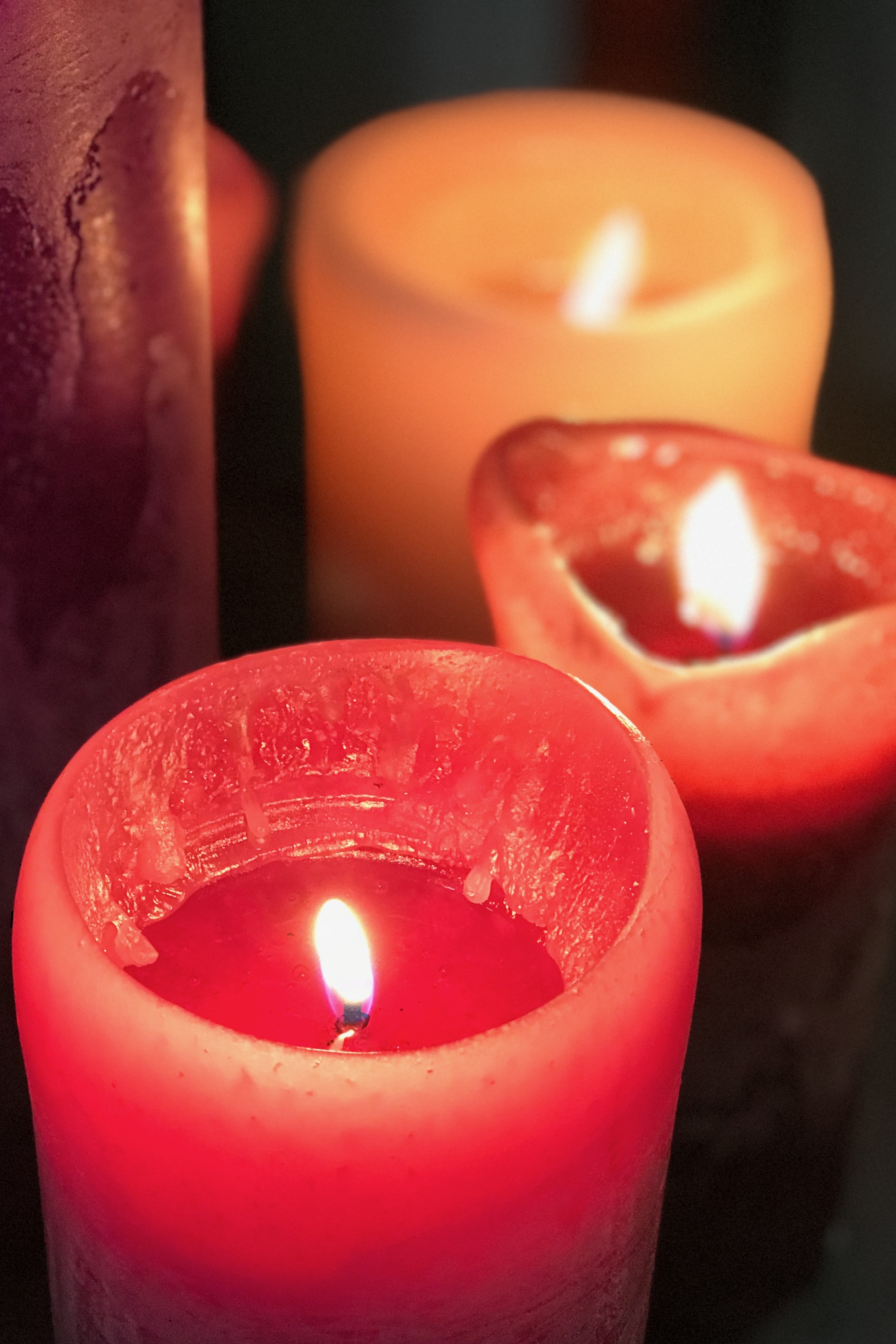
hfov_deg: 22.6
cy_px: 677
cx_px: 397
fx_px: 2240
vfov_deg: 33.4
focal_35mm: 60
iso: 320
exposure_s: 1/50
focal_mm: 6.6
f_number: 2.8
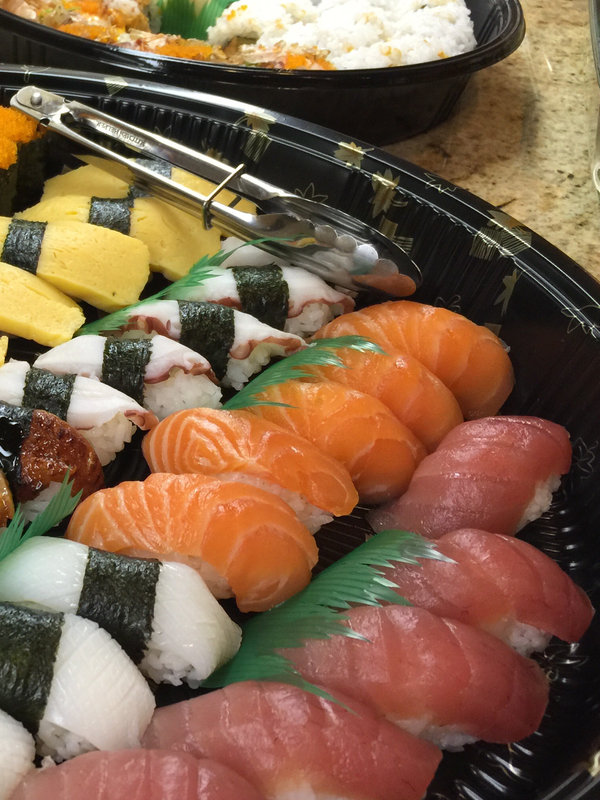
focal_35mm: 47
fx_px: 1086
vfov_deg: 40.4
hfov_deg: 28.5
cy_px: 403
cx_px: -29
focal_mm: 4.15
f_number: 2.2
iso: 50
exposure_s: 1/30
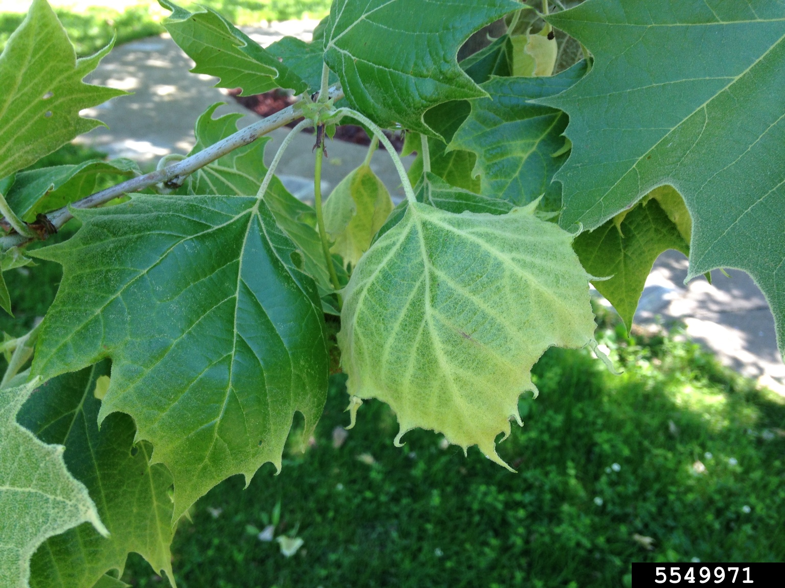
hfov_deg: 55.4
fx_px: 748
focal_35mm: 33
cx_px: 392
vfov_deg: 42.9
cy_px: 294
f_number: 2.4
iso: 50
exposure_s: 1/120
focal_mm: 4.12
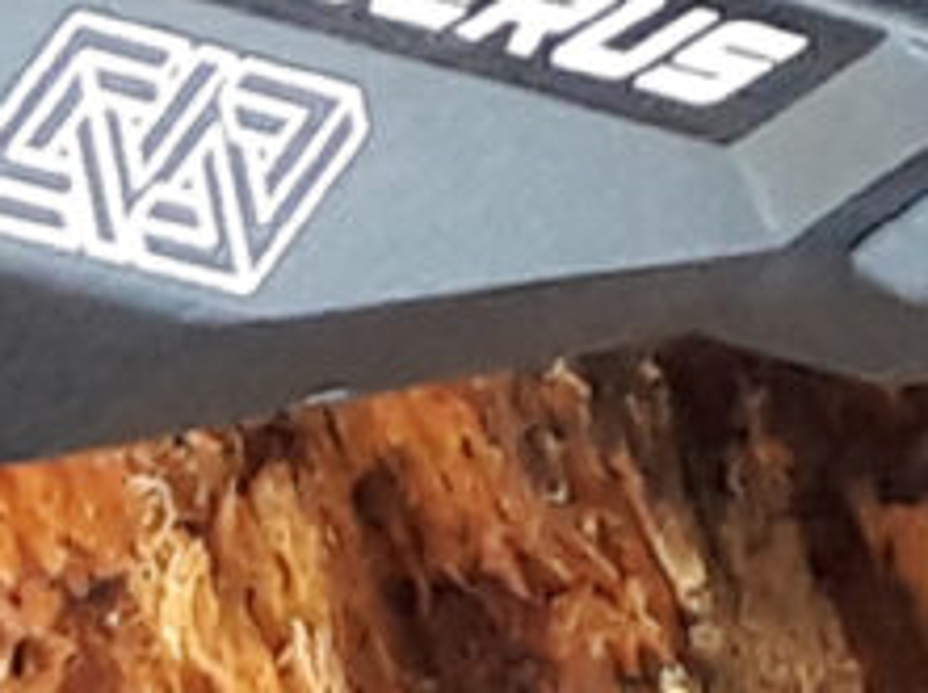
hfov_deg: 10.1
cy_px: -886
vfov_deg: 7.2
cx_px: 928
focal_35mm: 195
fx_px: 5219
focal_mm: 3.7
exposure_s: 1/30
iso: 160
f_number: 1.9
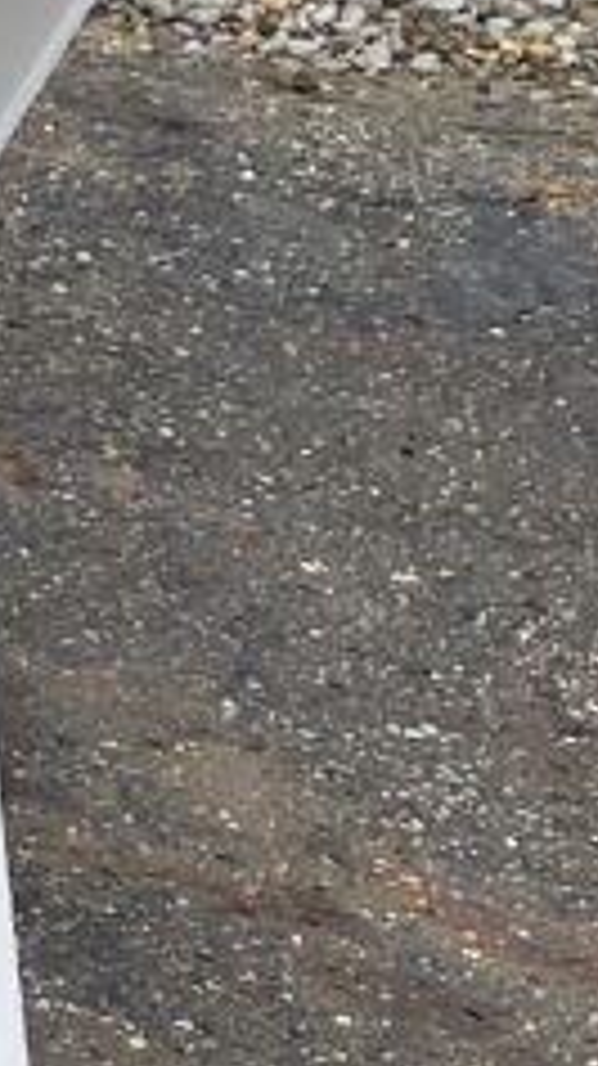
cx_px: -1682
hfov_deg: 6.6
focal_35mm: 153
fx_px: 4321
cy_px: 216
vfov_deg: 14.0
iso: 32
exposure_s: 1/1754
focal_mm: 4.25
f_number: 1.8
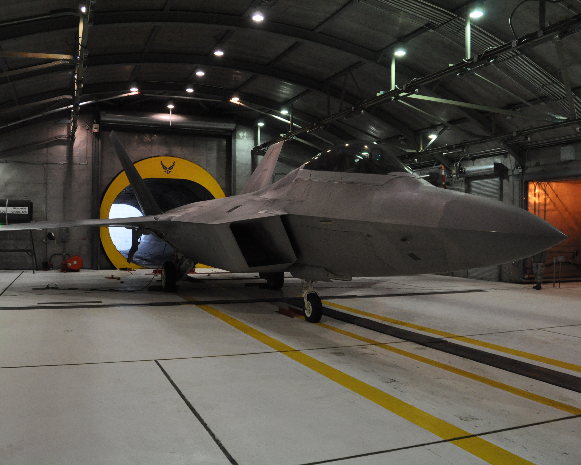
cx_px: 261
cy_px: 233
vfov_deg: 47.1
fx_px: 533
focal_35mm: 31
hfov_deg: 57.1
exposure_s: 1/320
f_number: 4
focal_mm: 18
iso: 2000
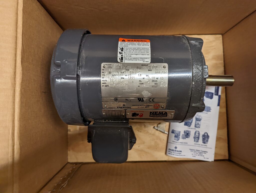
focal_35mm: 24
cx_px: 128
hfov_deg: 71.5
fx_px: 178
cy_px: 96
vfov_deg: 56.9
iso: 564
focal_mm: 6.81
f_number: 1.85
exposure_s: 1/171
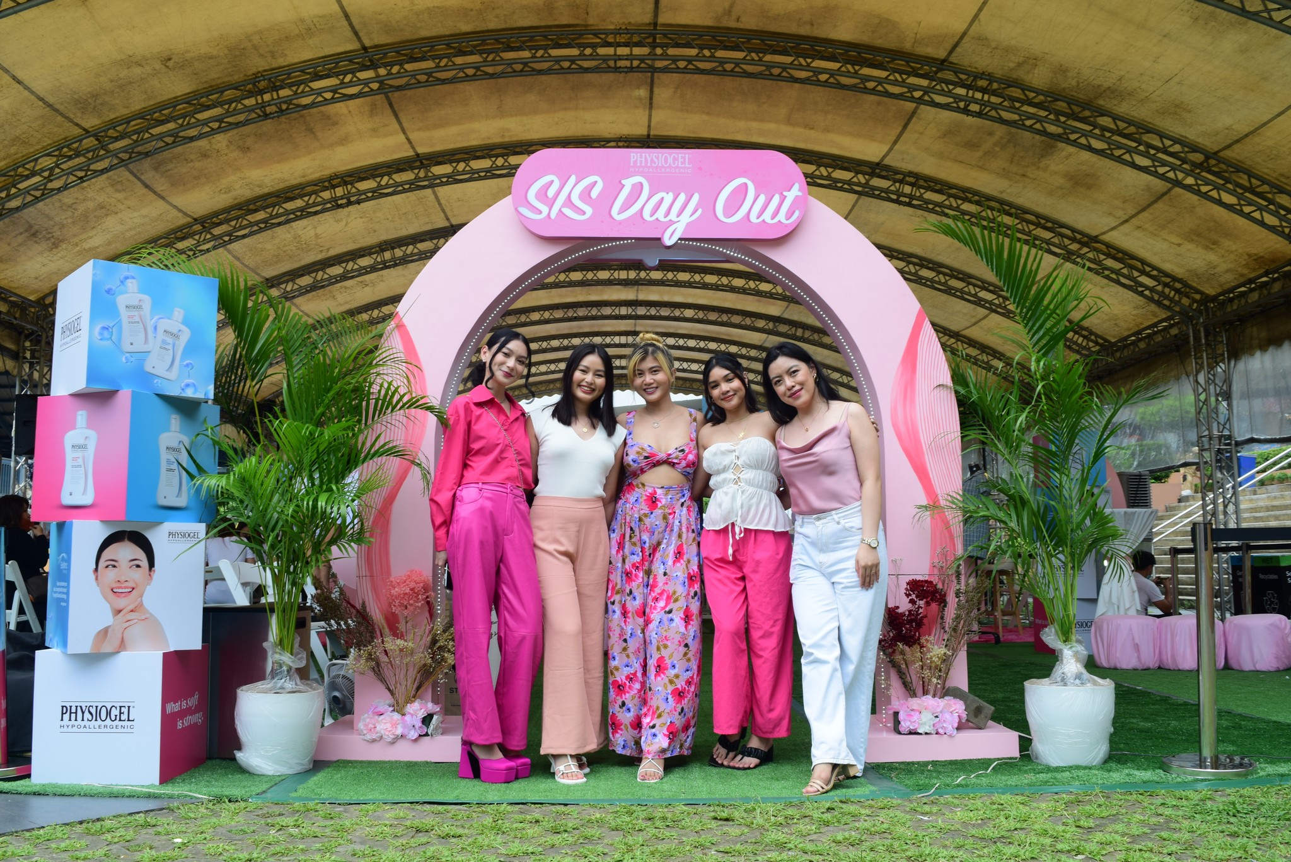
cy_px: 431
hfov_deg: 59.5
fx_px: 1130
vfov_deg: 41.7
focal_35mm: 32
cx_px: 646
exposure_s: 1/160
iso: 160
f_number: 7.1
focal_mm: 21
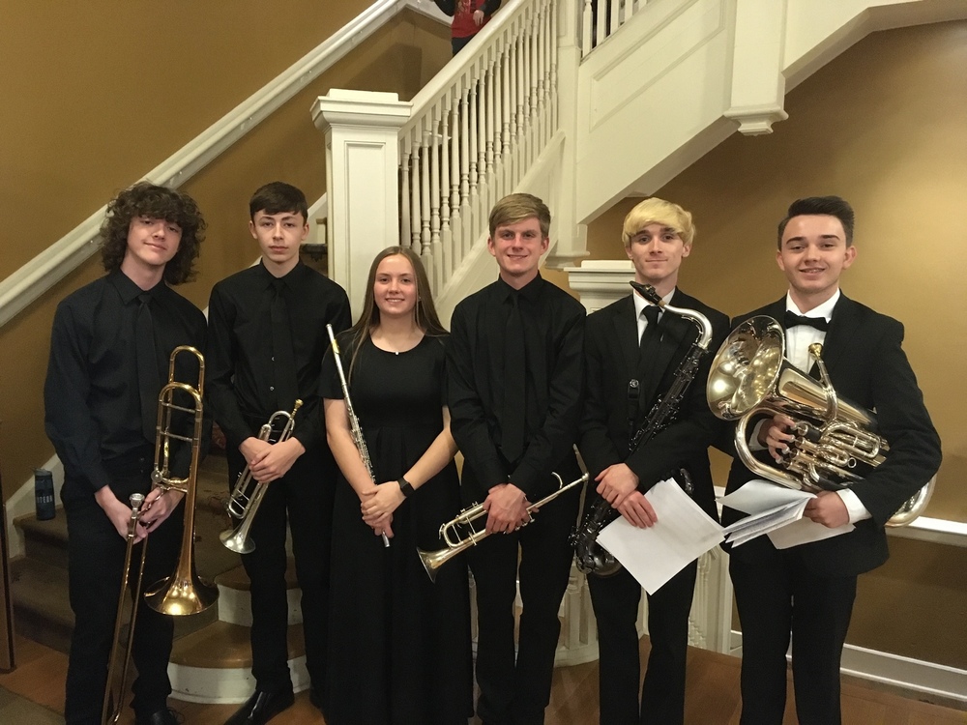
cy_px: 362
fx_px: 810
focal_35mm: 29
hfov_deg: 61.7
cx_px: 484
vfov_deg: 48.2
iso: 320
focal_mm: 4.15
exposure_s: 1/15
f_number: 2.2
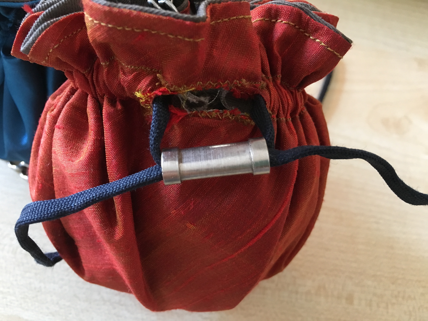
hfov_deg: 61.7
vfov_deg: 48.2
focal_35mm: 29
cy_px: 160
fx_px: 359
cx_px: 214
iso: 200
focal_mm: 4.15
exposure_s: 1/25
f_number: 2.2
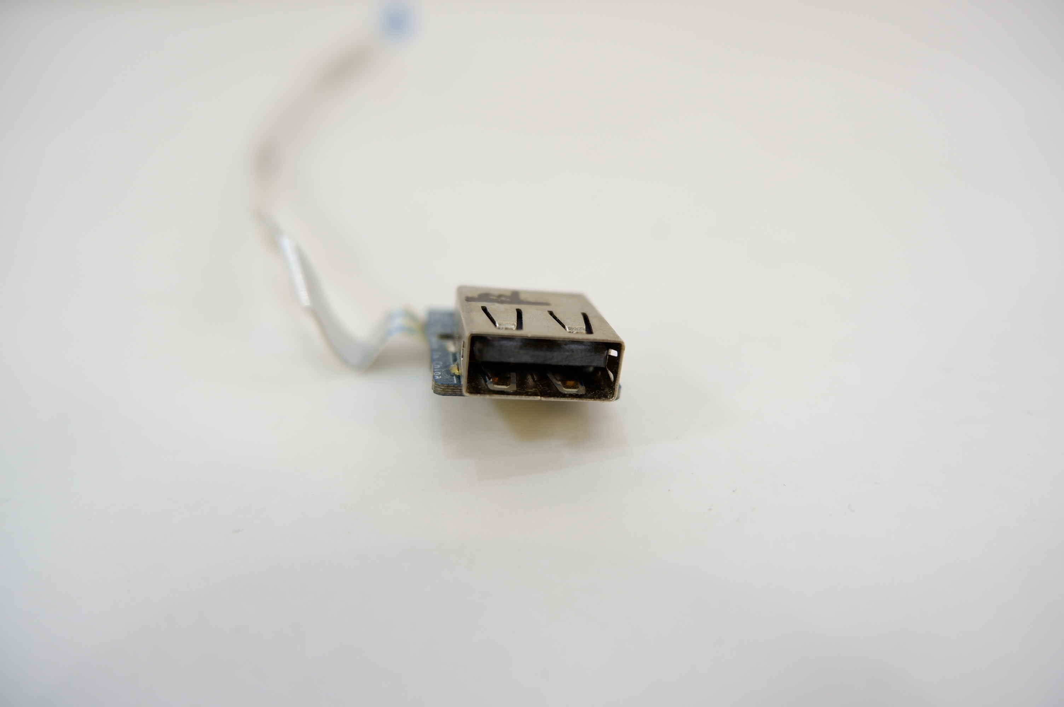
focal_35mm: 23
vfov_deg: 55.0
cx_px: 532
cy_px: 354
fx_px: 679
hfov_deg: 76.1
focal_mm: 15.2
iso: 200
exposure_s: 1/120
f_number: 3.5
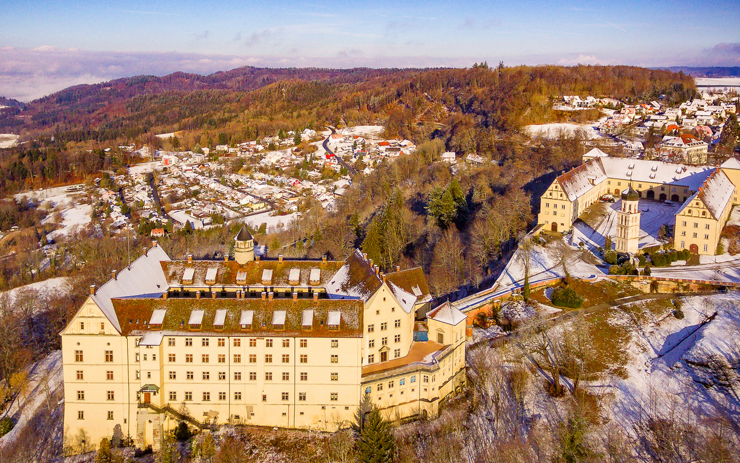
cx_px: 343
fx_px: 504
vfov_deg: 49.3
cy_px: 227
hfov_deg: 72.4
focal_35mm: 25
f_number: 2.8
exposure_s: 1/2000
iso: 100
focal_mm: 3.61
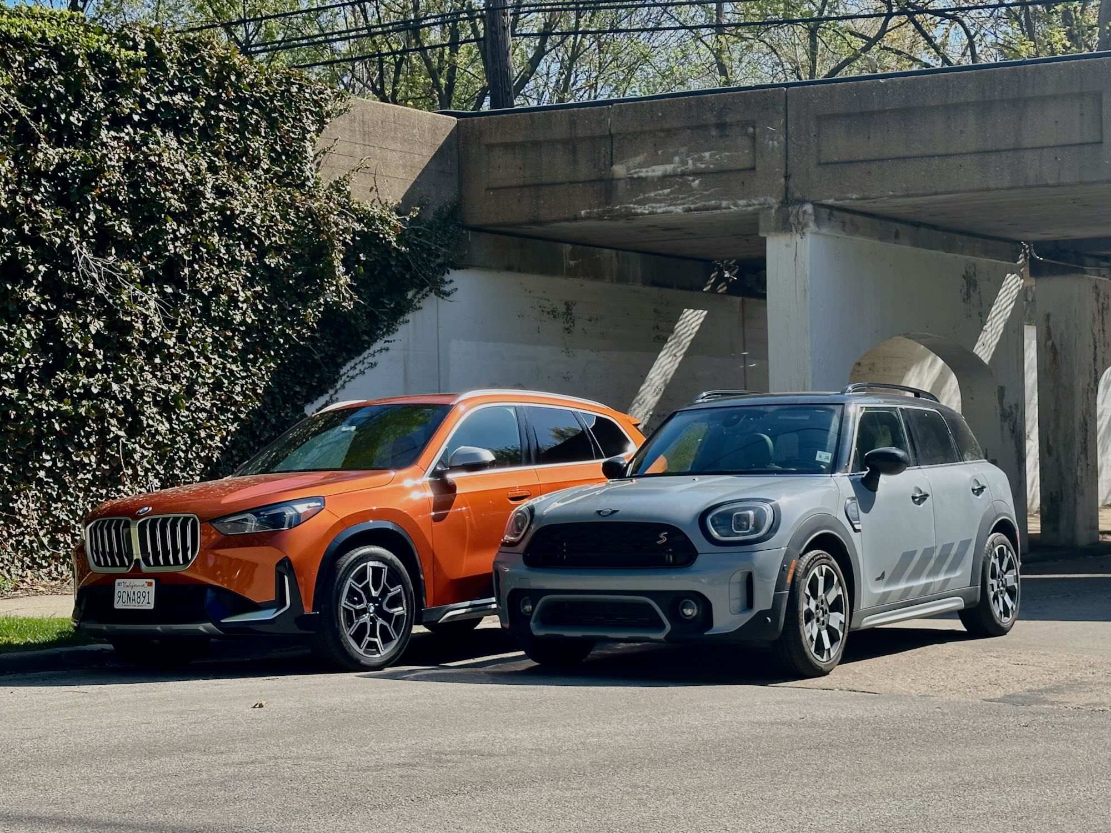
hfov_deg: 39.7
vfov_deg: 30.3
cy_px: 416
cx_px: 556
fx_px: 1541
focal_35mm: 48
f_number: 1.78
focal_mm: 6.86
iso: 64
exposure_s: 1/2252
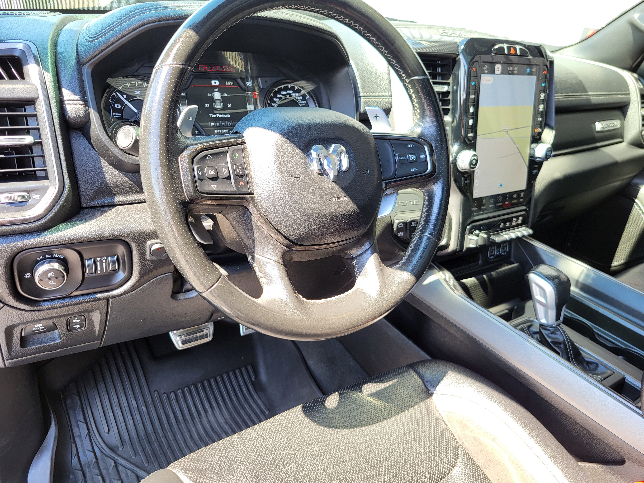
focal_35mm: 26
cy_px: 242
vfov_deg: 53.1
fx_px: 484
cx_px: 322
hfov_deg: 67.3
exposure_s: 1/100
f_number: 1.8
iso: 50
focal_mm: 5.4
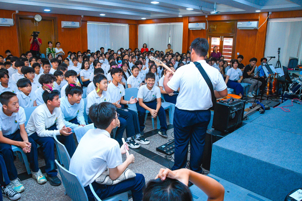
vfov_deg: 47.9
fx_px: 226
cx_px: 151
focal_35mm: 27
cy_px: 100
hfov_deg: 67.4
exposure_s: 1/125
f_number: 6.3
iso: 1600
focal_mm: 18
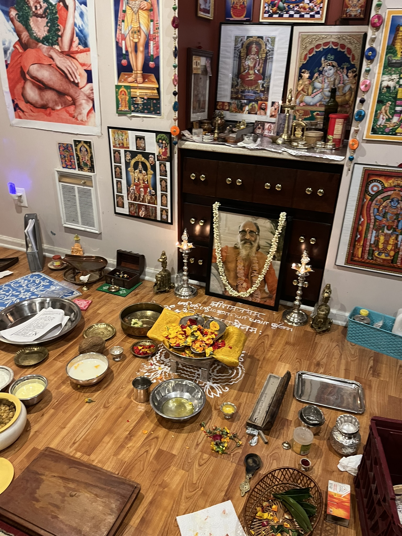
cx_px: 201
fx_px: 403
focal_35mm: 26
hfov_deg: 53.1
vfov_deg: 67.3
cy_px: 268
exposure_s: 1/40
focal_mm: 5.1
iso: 400
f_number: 1.6
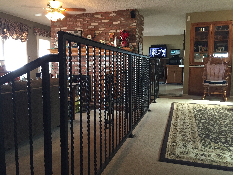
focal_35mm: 29
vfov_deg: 48.2
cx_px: 116
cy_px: 88
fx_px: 195
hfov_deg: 61.7
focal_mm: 4.15
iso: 200
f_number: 2.2
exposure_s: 1/30
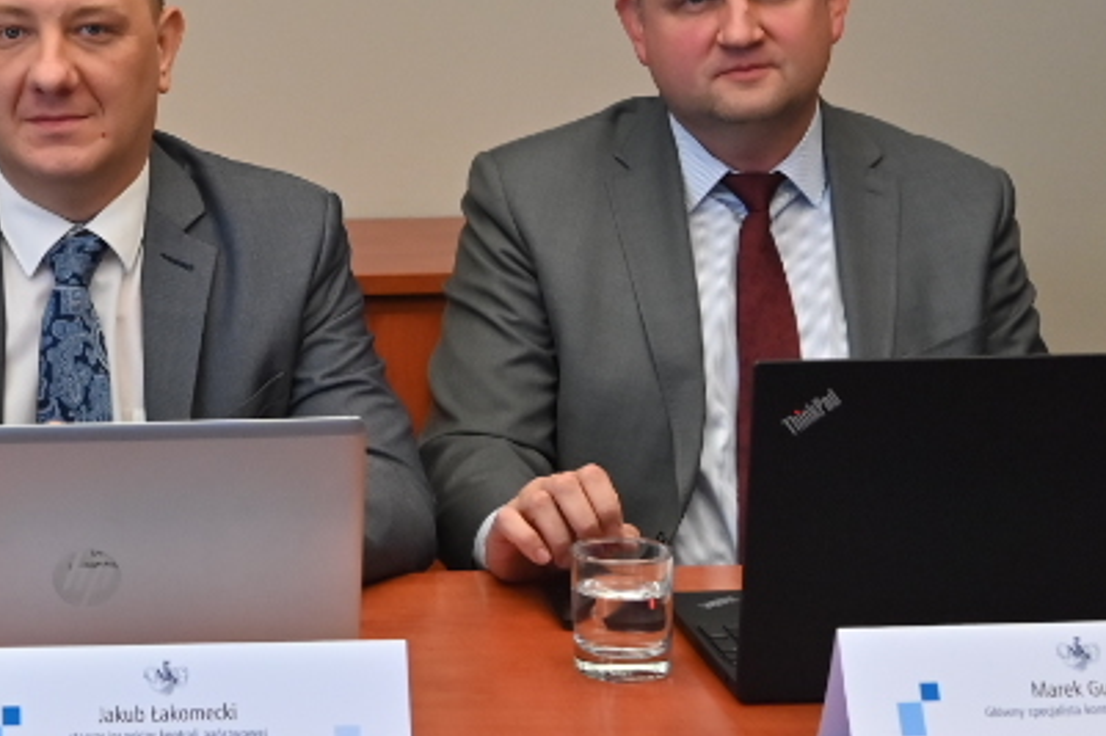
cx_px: 50
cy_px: 85
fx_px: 2979
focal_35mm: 97
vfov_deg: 14.0
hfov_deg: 20.5
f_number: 2.8
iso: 450
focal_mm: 24
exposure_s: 1/200
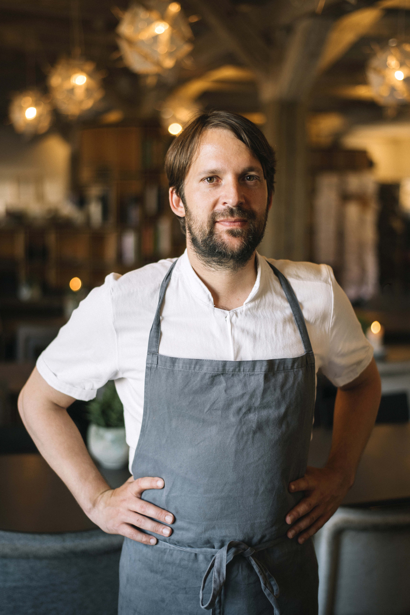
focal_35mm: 50
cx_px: 205
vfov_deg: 39.6
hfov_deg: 27.0
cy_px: 308
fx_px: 853
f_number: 1.8
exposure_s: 1/100
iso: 125
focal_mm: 50
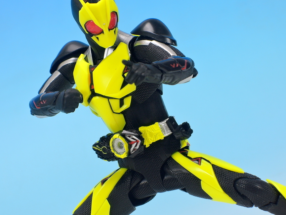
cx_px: 153
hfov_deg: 13.9
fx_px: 1173
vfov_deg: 10.4
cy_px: 98
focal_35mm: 142
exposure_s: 1/1.6
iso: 80
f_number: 7.1
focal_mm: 25.5
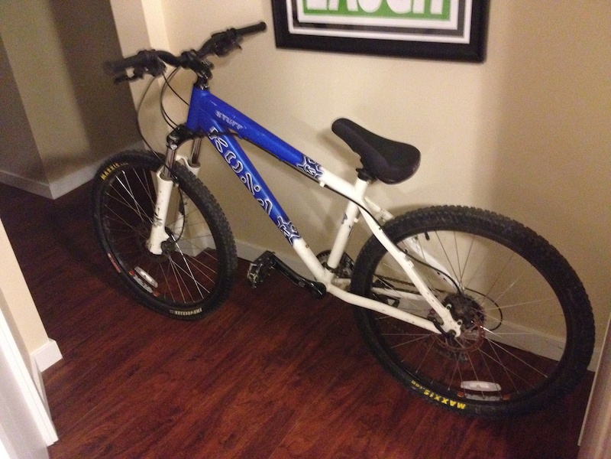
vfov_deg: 40.7
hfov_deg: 52.6
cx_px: 306
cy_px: 230
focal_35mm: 35
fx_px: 618
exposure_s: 1/15
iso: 800
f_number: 2.4
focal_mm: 4.28
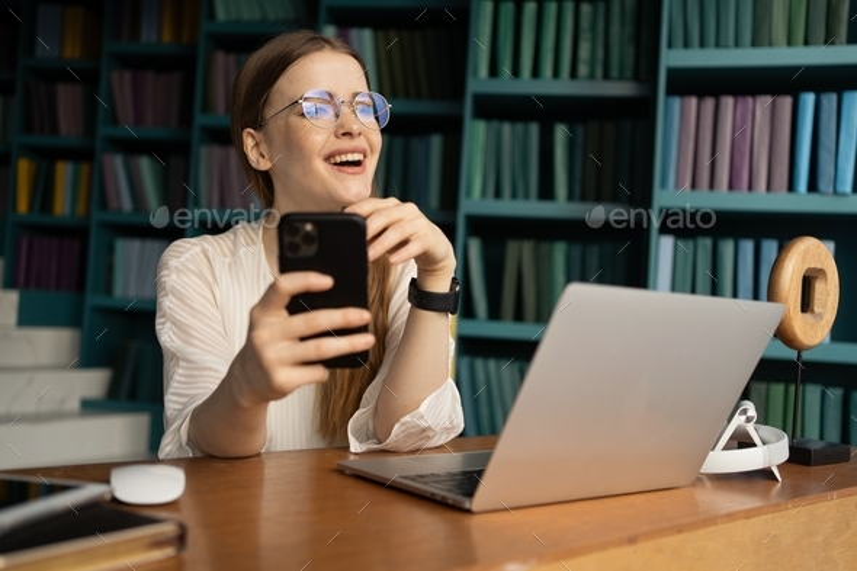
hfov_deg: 54.4
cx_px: 428
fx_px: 833
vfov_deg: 37.8
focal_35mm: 35
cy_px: 286
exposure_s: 1/640
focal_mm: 35
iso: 100
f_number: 2.5
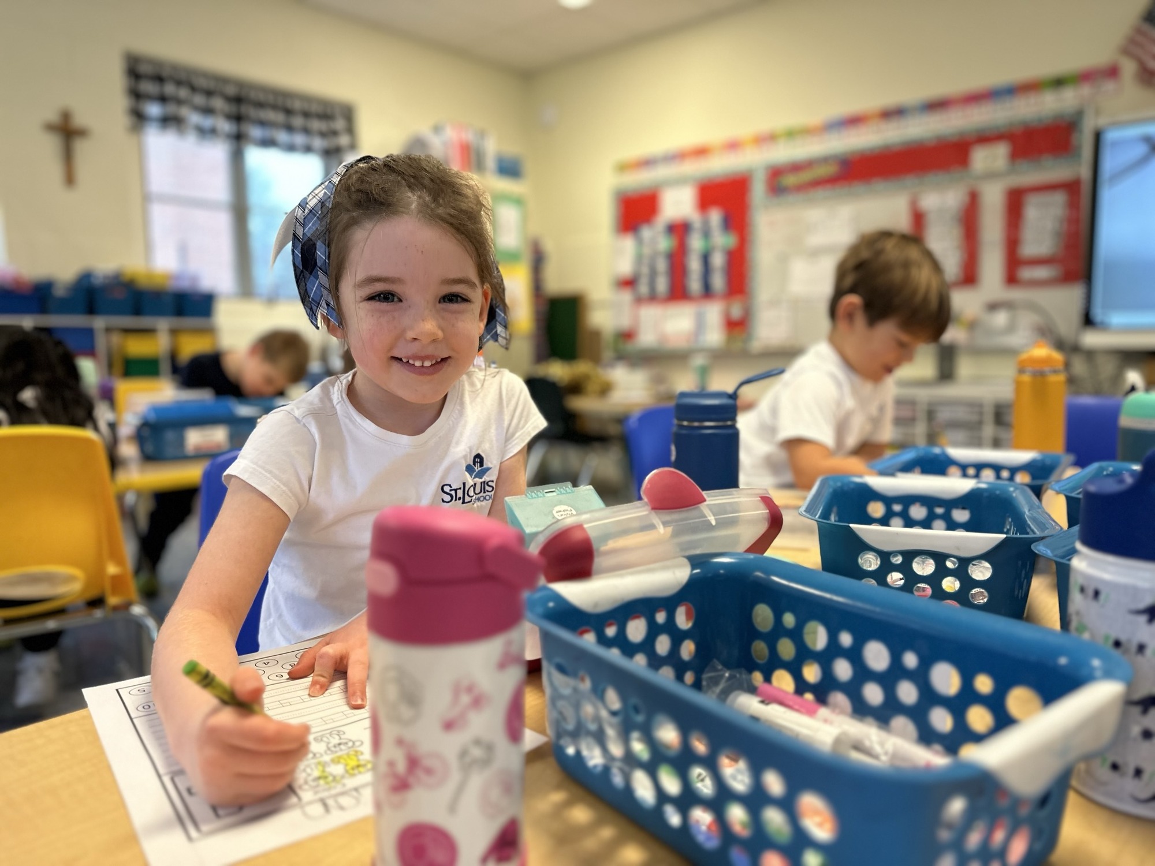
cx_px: 578
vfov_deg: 56.8
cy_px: 433
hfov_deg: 71.6
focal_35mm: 24
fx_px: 801
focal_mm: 6.86
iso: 200
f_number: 1.78
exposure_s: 1/120
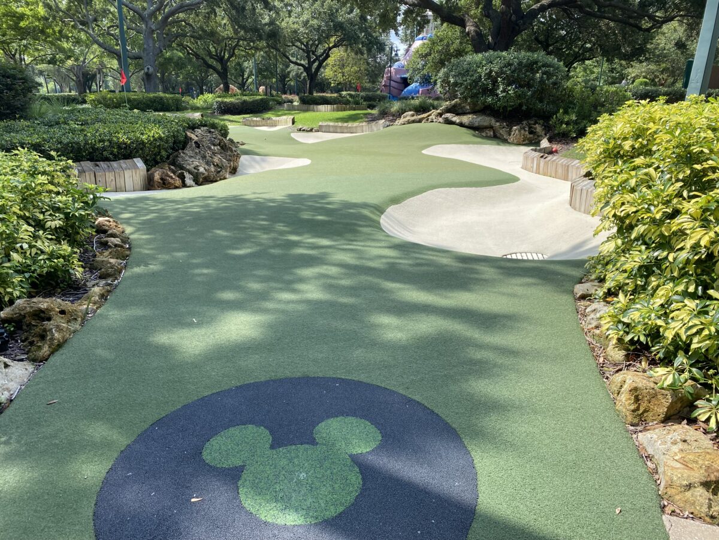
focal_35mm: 26
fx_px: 540
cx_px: 360
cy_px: 270
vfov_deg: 53.1
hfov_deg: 67.3
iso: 32
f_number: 1.8
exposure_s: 1/1034
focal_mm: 4.25
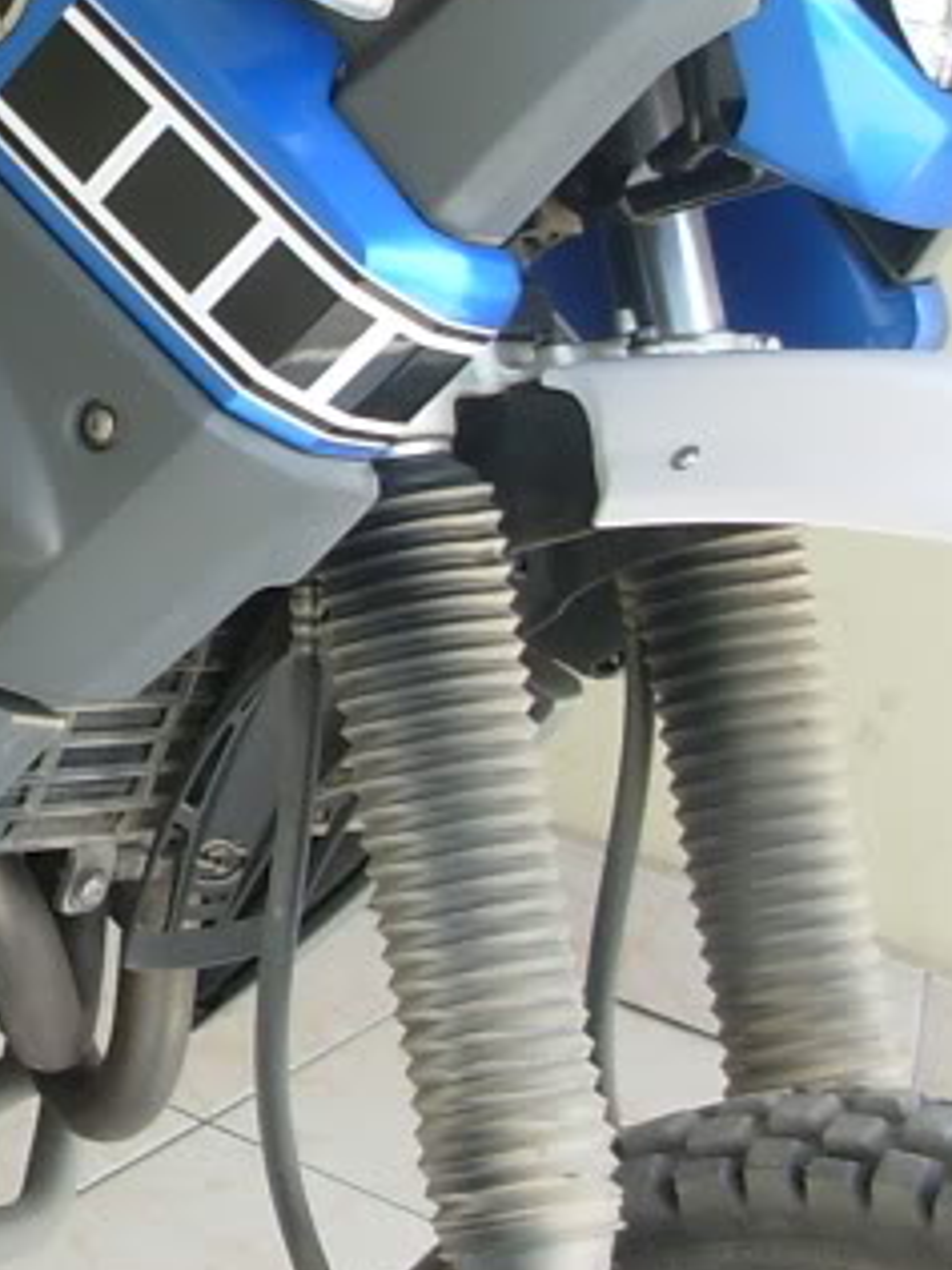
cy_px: 326
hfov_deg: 11.8
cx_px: -181
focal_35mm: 123
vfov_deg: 15.9
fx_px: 4510
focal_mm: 6.3
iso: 50
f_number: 2.9
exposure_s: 1/171
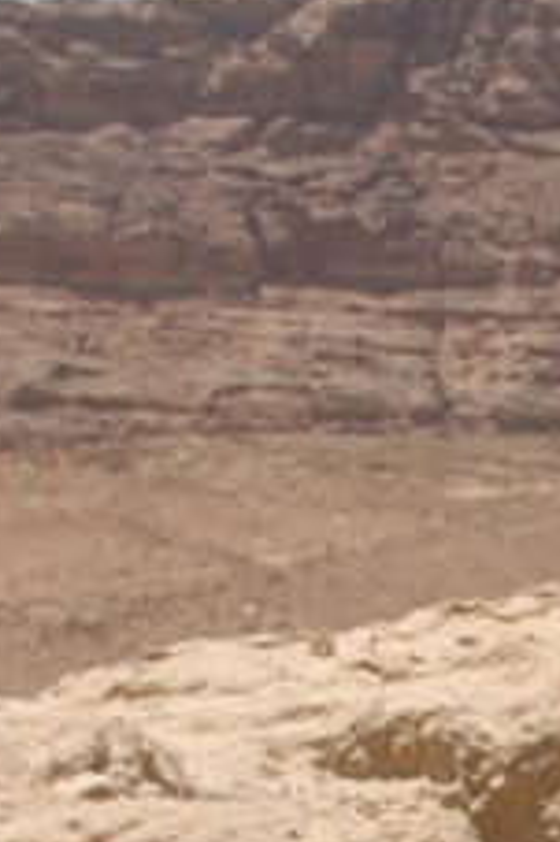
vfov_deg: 6.0
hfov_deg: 3.9
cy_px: 1432
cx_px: 1839
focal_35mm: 339
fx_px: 7910
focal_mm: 25
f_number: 10
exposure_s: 1/400
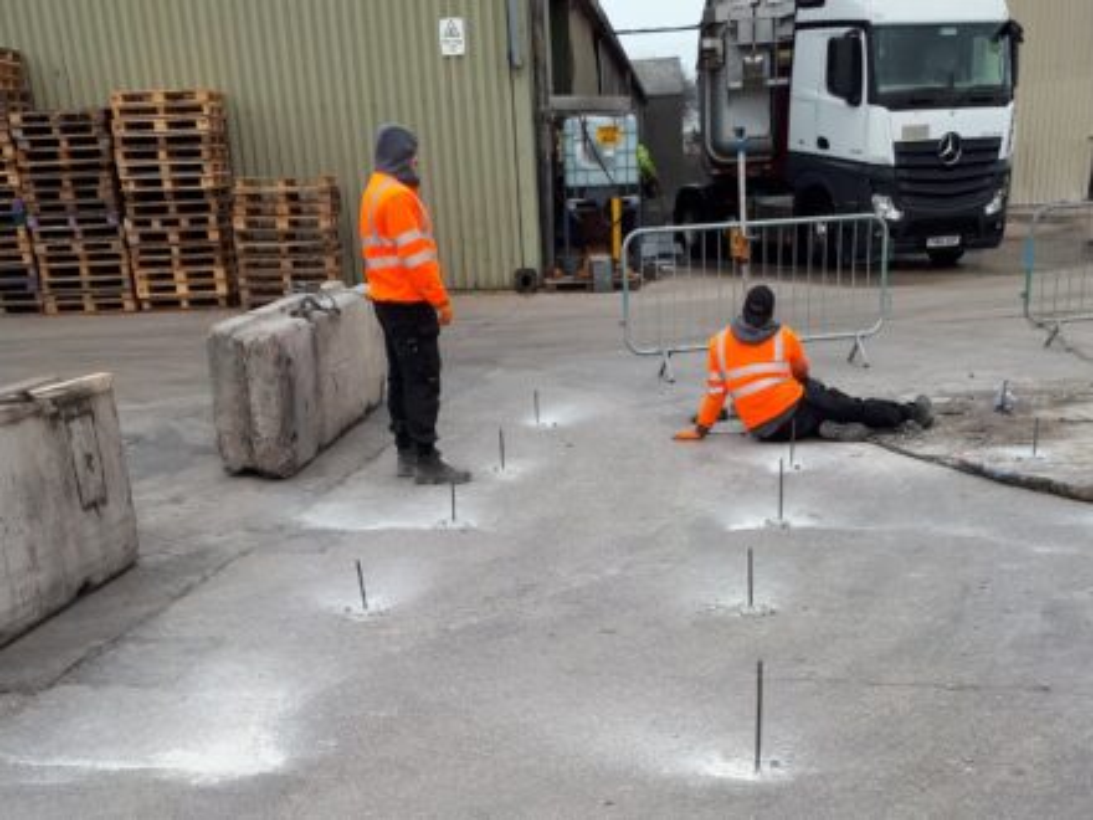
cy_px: 410
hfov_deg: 65.3
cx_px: 546
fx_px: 853
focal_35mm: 27
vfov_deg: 51.4
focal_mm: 3.6
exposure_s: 1/456
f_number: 1.9
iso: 40
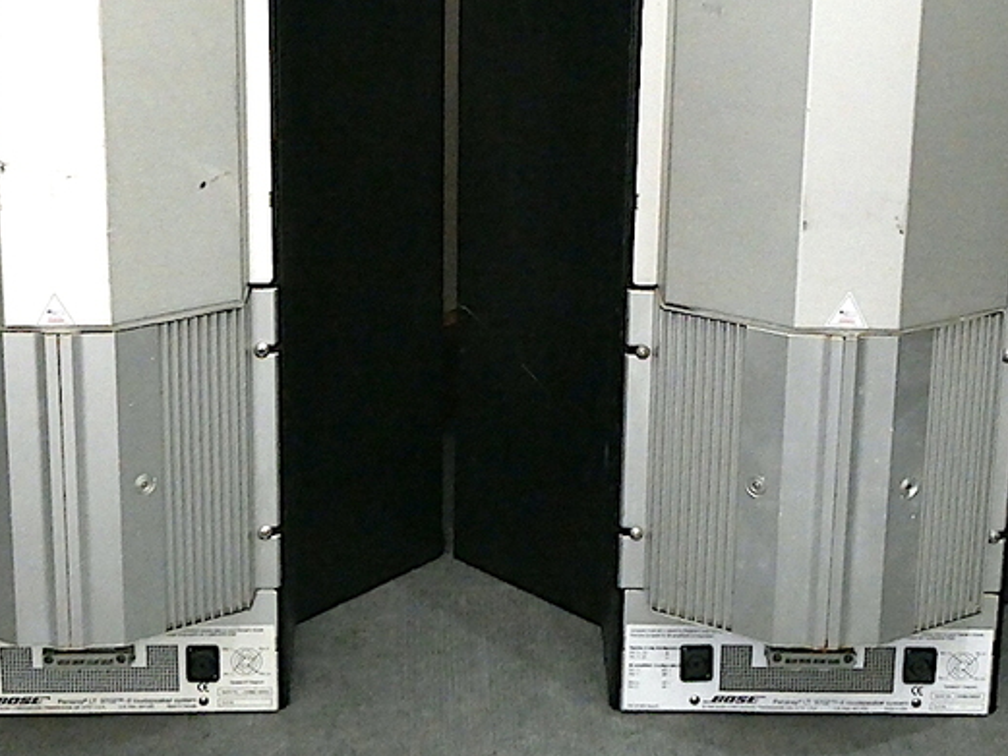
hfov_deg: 24.1
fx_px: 2359
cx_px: 466
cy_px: 147
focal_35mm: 81
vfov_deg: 18.1
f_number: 6.3
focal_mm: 7.8
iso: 1600
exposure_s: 1/60
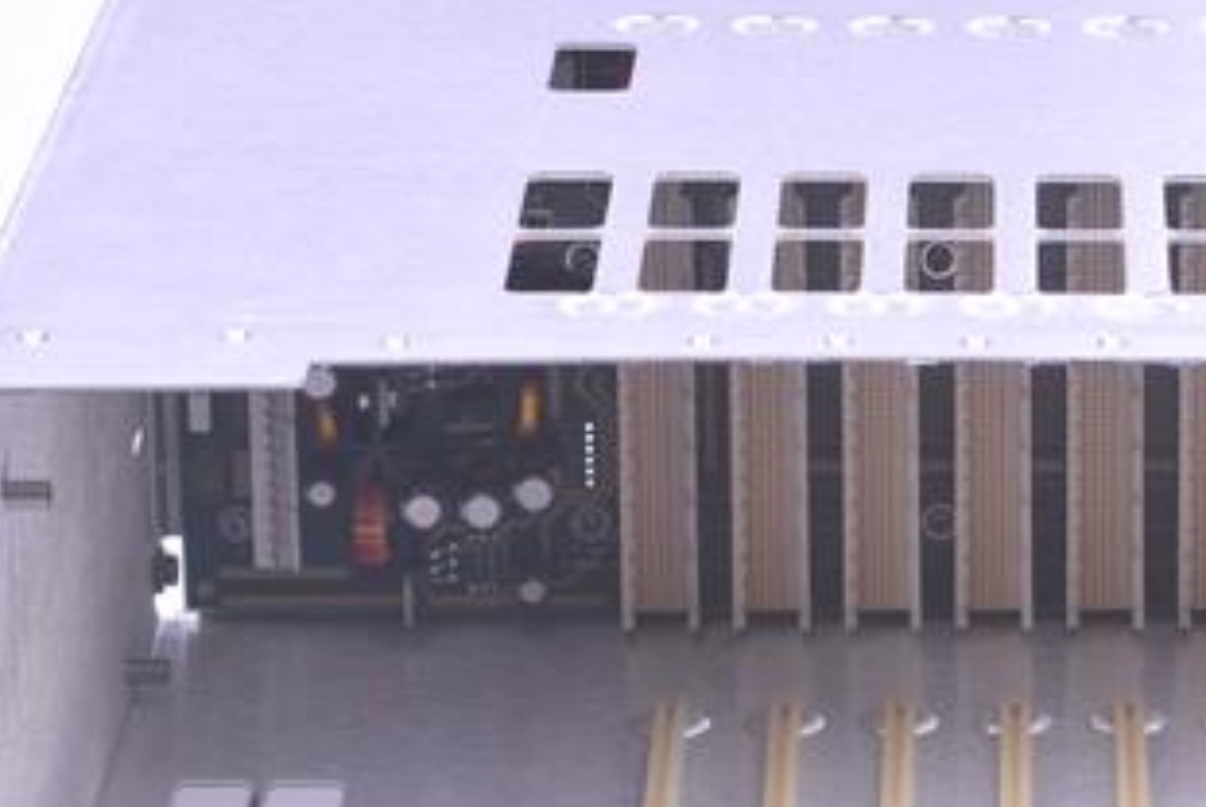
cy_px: 574
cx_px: 1035
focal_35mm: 159
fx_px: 5330
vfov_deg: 8.6
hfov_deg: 12.8
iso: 200
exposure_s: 1/200
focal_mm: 55
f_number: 13
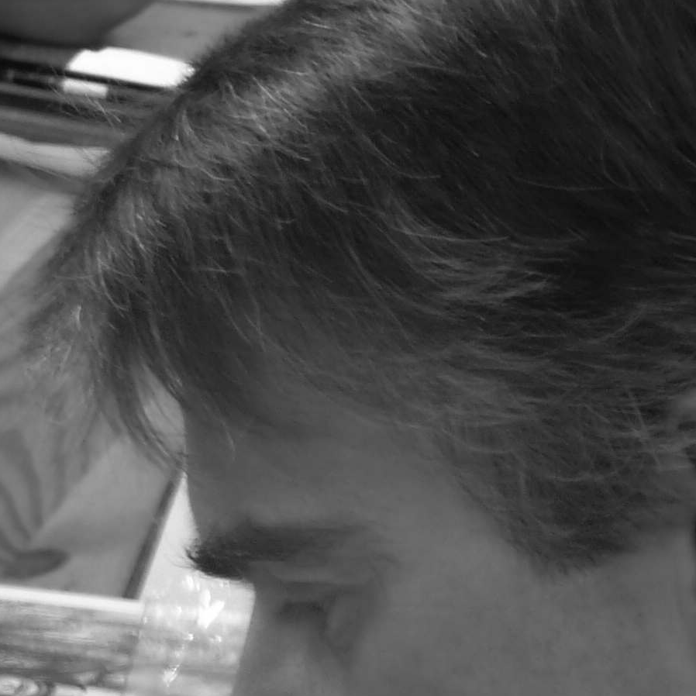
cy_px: 587
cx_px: 616
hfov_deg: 7.7
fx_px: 5186
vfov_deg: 7.7
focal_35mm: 228
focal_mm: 11.7
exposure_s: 1/4
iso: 100
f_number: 3.2
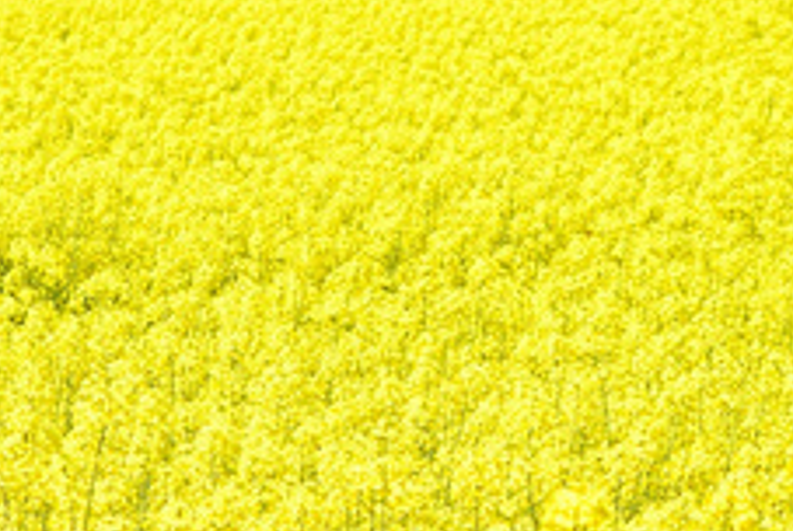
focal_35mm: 463
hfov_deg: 4.4
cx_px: -59
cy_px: 545
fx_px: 10212
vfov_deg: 3.0
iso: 100
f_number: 6.3
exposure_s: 1/500
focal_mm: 65
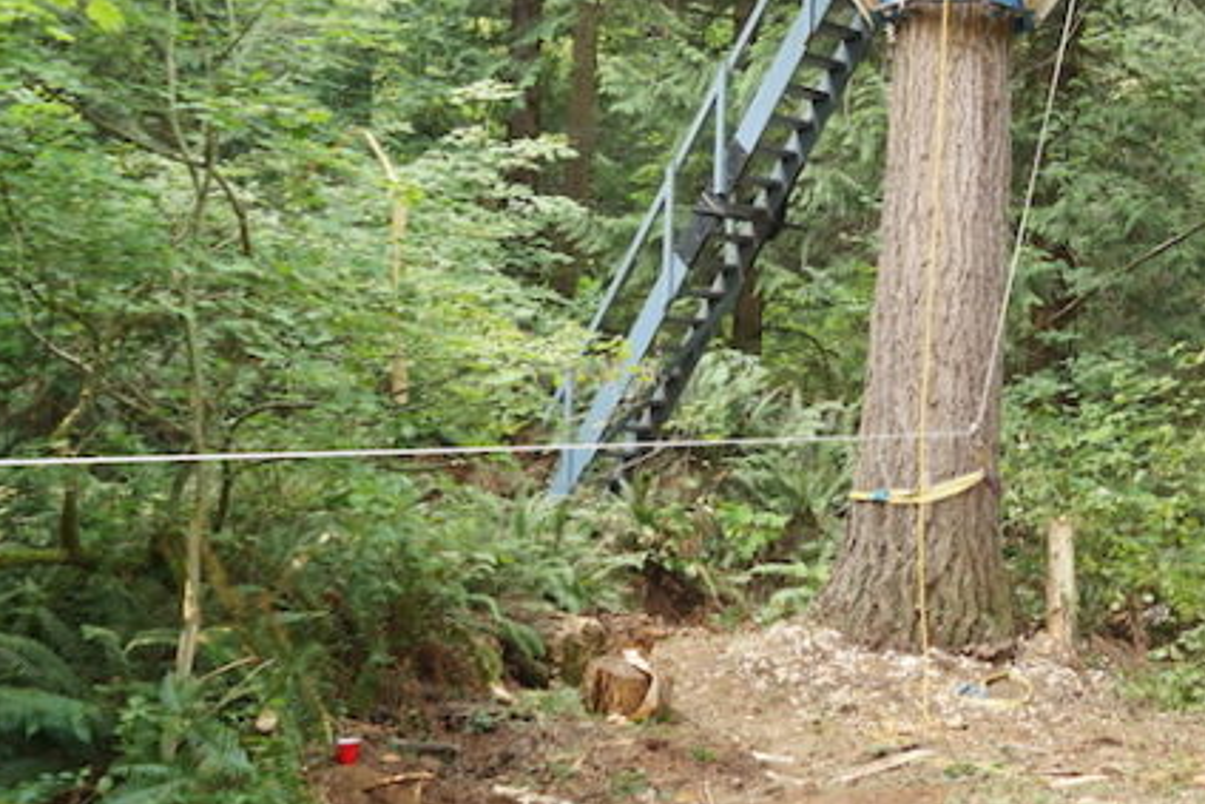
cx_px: 1171
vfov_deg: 23.1
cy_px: 169
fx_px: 1942
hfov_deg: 32.1
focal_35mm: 58
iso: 160
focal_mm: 24
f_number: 4
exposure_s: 1/30
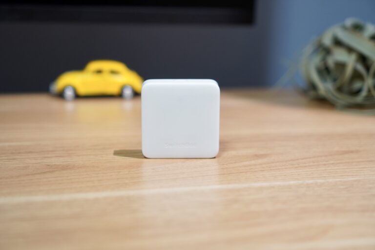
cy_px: 125
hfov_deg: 37.8
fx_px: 547
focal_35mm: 52
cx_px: 188
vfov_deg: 25.8
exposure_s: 1/60
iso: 200
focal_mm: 35
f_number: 2
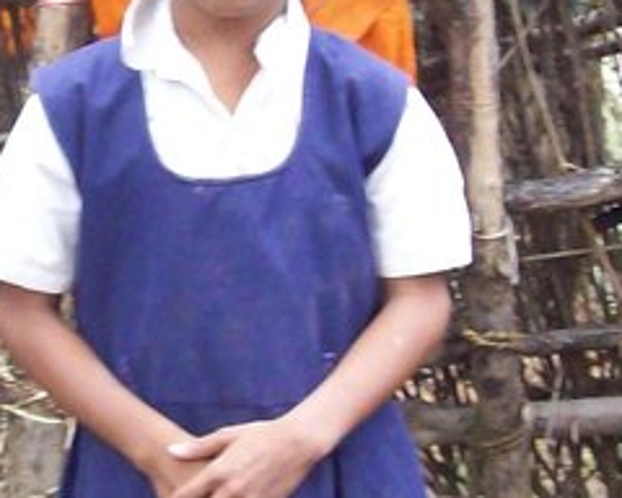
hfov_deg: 12.8
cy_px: 257
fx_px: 2761
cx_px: 96
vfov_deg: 10.3
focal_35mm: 150
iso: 200
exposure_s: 1/114
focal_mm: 6
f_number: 2.7
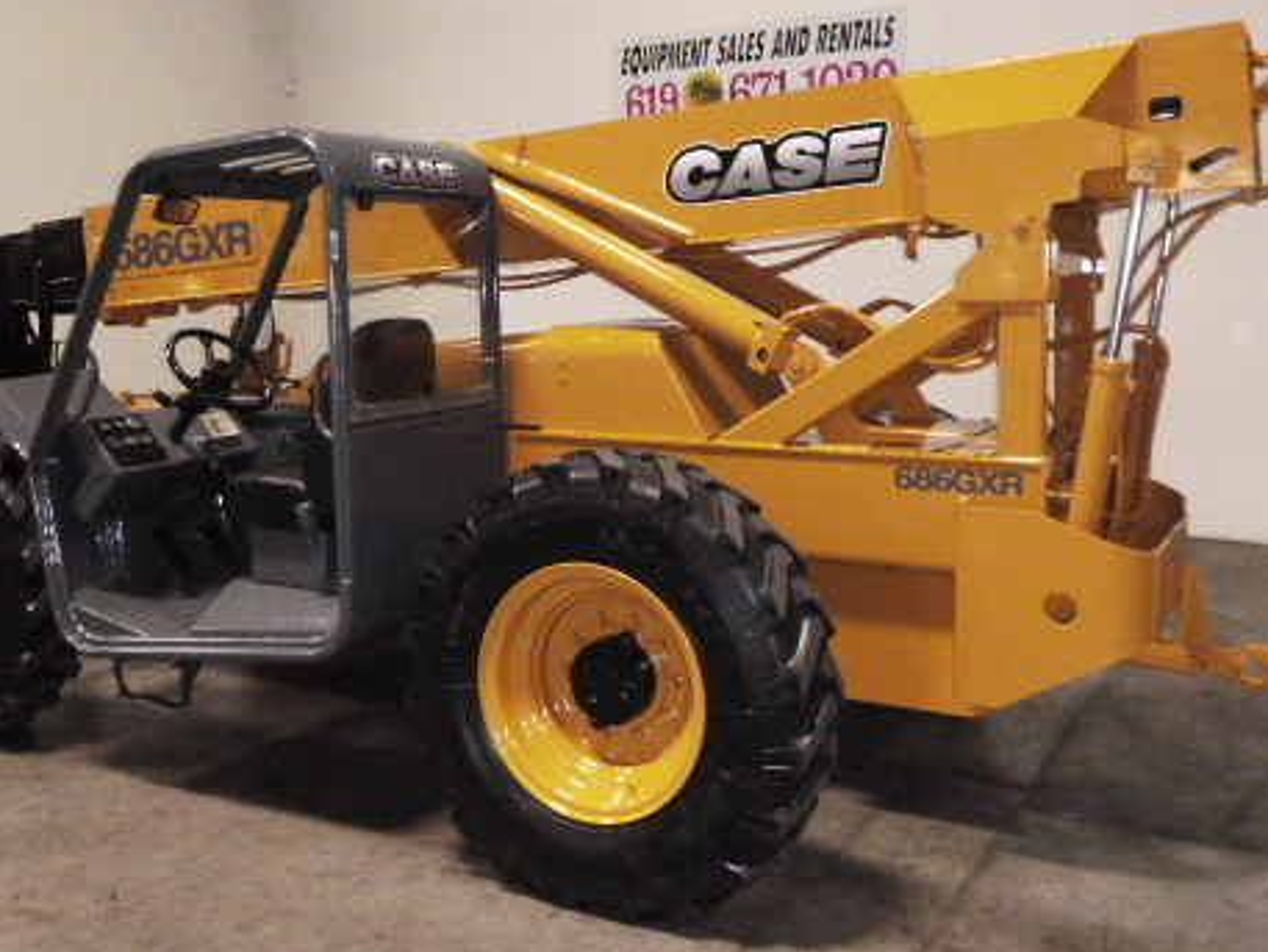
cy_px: 344
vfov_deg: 40.4
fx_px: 1282
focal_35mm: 35
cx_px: 619
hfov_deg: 52.6
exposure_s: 1/60
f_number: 3.9
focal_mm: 4.5
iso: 800
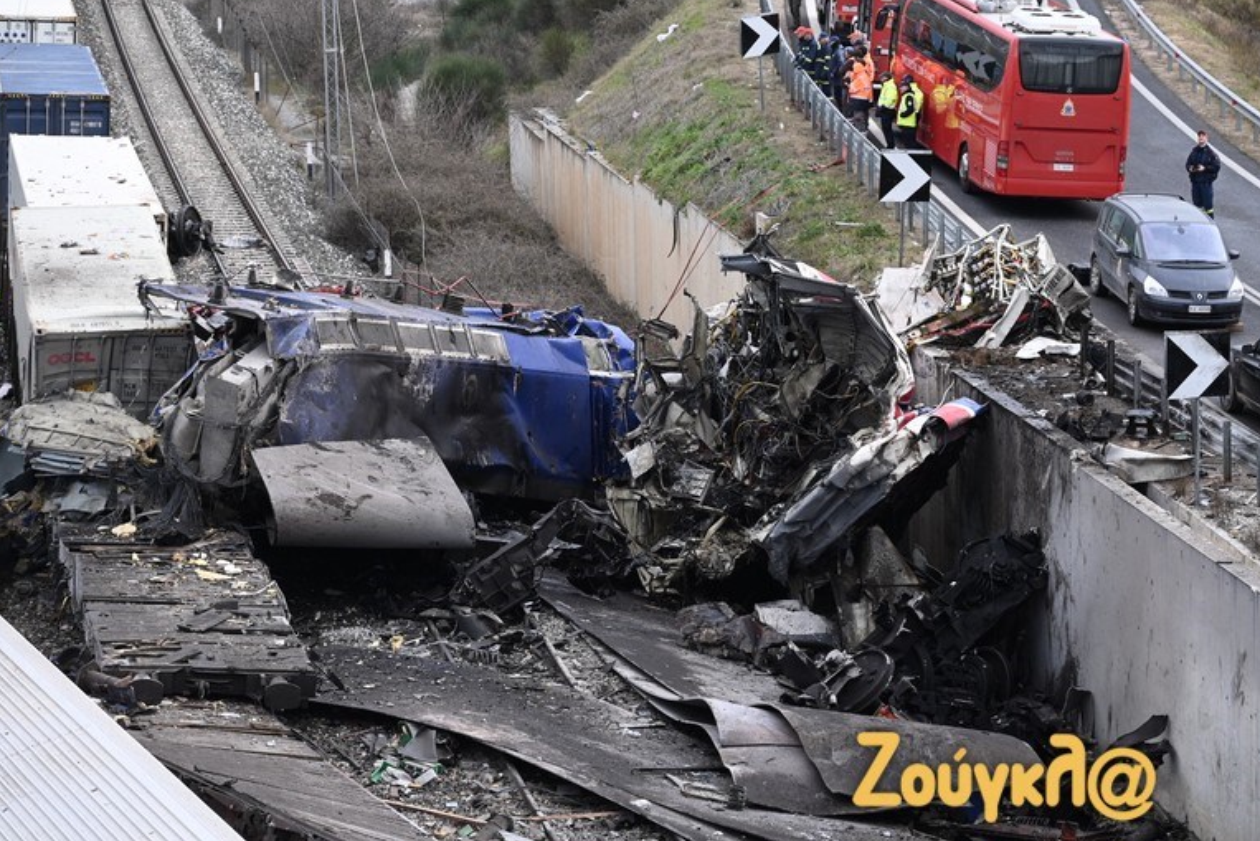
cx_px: 632
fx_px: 4236
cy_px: 419
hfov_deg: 16.9
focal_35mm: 121
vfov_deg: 11.3
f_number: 6.3
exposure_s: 1/320
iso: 500
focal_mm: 120
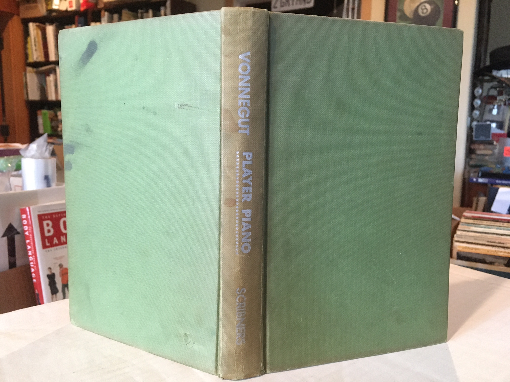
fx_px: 427
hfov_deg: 61.7
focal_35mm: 29
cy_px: 191
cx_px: 255
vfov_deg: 48.2
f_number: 2.2
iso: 200
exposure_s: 1/20
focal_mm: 4.15
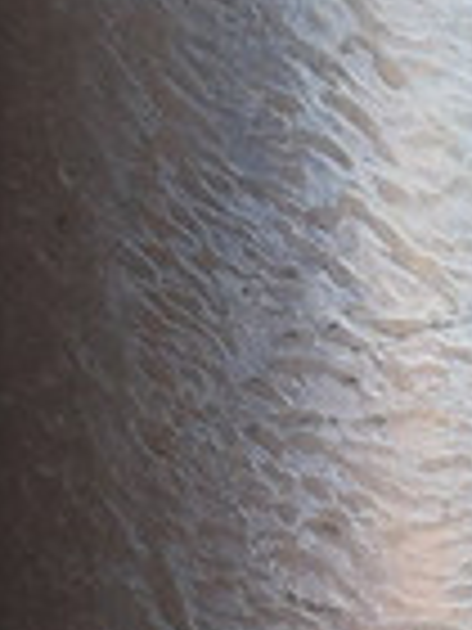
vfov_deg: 11.7
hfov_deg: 8.8
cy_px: -94
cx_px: 548
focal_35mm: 166
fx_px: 3018
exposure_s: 1/282
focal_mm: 4.15
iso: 32
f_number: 2.2
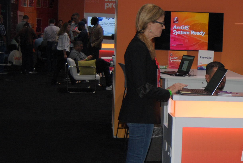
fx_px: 745
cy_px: 84
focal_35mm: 110
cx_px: 218
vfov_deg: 12.5
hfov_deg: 18.2
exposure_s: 1/60
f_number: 4.2
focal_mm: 31
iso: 200
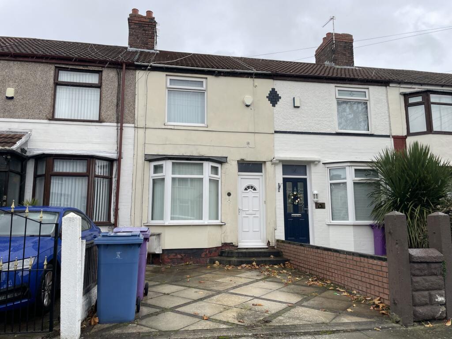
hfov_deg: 67.3
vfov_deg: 53.1
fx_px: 339
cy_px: 170
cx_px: 226
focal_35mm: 26
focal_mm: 4.2
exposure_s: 1/518
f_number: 1.6
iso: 32
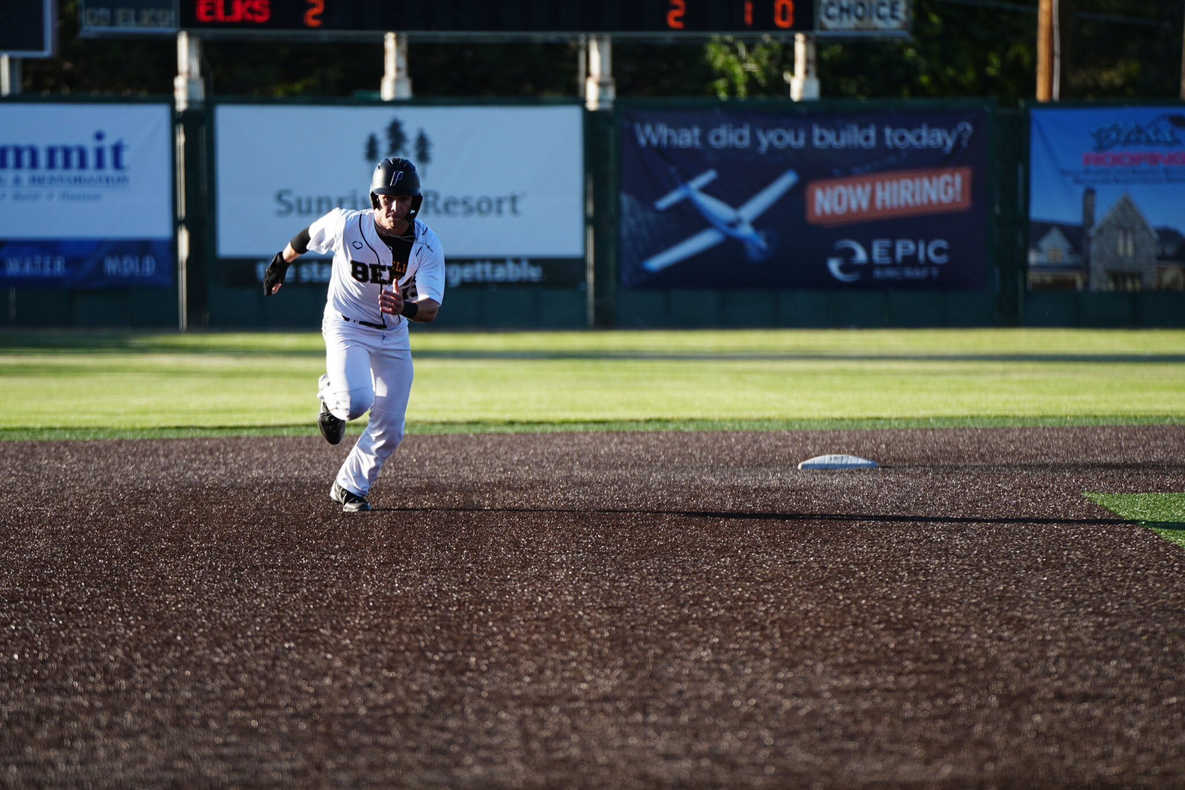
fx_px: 8886
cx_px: 592
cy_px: 395
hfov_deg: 7.6
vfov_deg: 5.1
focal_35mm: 270
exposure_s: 1/1000
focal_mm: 180
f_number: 2.8
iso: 160
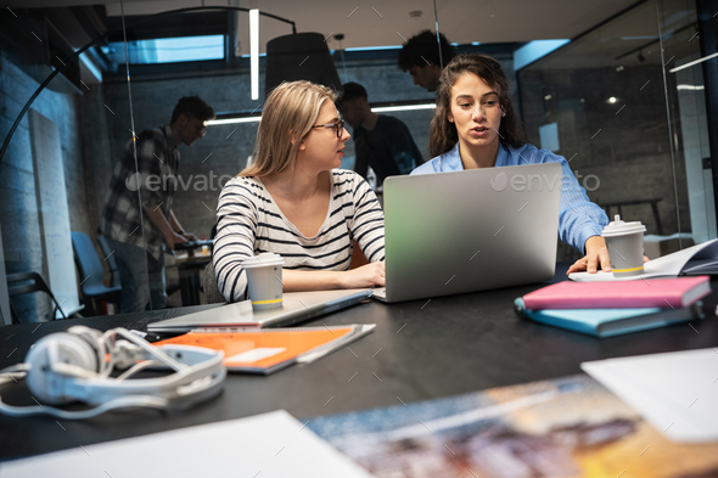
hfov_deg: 54.4
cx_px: 359
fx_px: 698
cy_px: 239
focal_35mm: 35
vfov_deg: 37.8
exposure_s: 1/160
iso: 1000
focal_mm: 35
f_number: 2.8
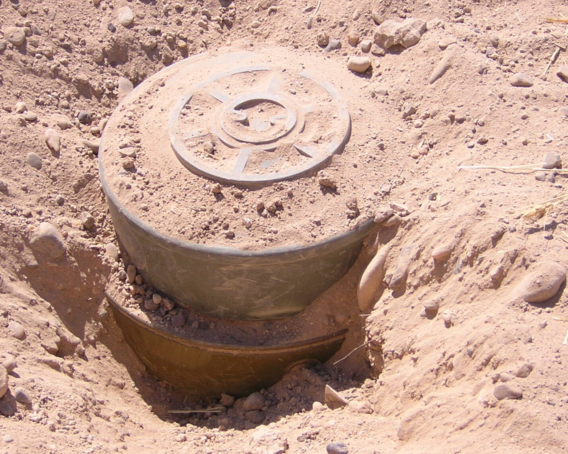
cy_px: 227
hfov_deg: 22.5
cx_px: 277
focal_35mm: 85
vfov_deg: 18.1
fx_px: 1429
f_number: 4
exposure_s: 1/534
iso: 100
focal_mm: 10.6
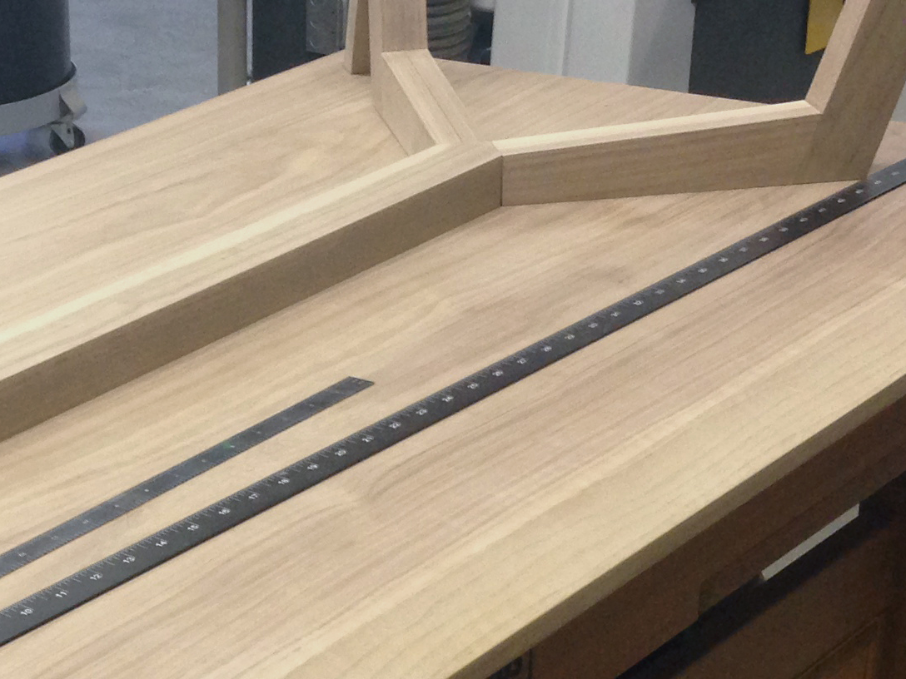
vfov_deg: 14.8
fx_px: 2591
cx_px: -43
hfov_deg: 19.2
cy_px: 579
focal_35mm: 99
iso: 100
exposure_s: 1/20
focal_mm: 4.12
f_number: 2.4
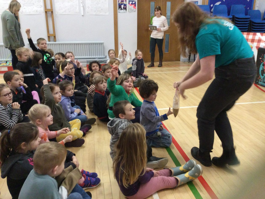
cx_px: 132
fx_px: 237
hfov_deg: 58.4
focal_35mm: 31
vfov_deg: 45.4
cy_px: 100
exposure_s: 1/33
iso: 250
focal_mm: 3.3
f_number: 2.4
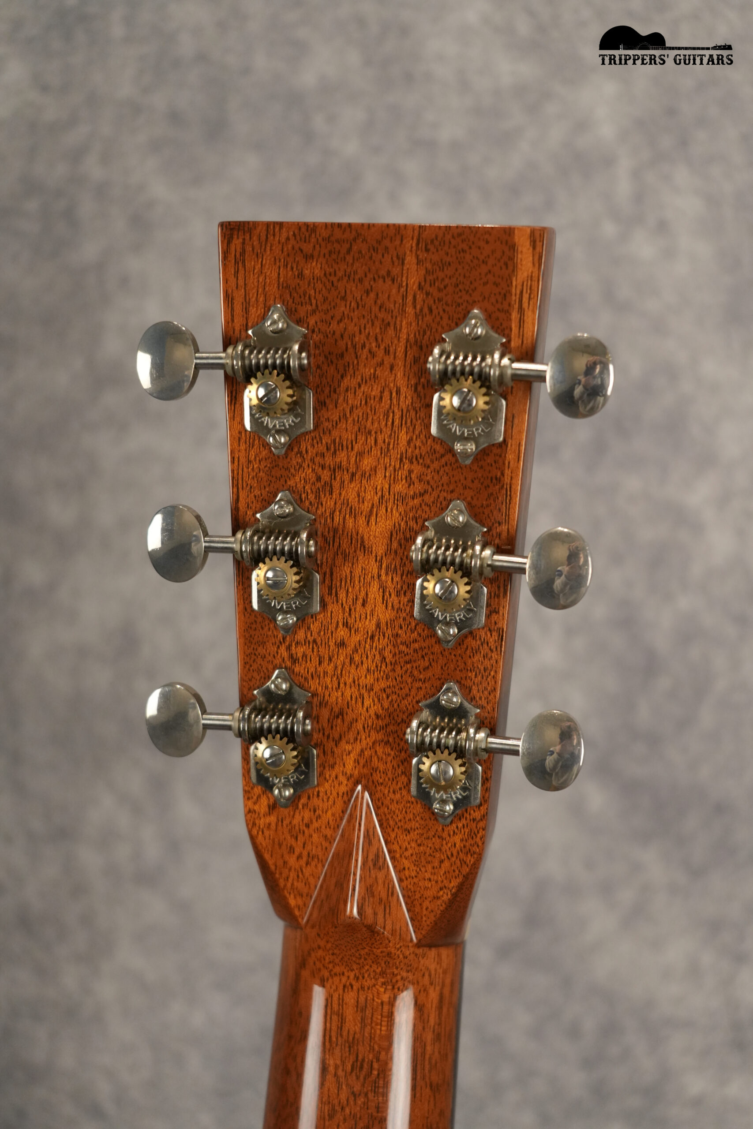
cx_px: 376
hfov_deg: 27.0
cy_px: 564
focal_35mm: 50
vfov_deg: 39.6
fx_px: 1568
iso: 3200
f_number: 5.6
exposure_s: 1/160
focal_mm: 50
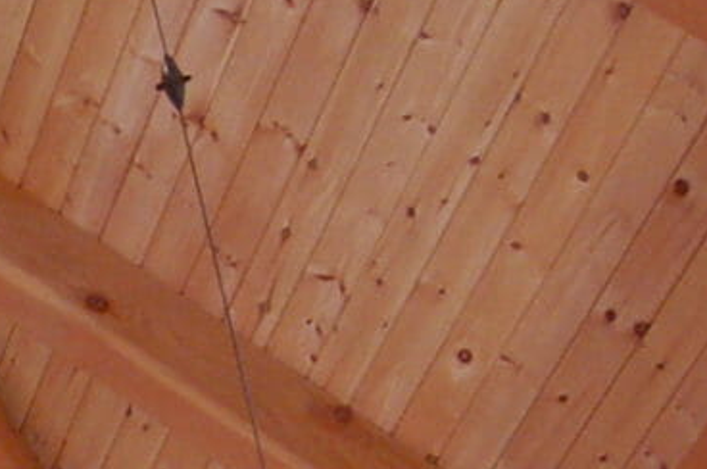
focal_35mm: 167
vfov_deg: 7.9
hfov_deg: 10.6
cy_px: 852
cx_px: -978
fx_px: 3274
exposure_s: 1/50
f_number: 3.8
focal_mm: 20
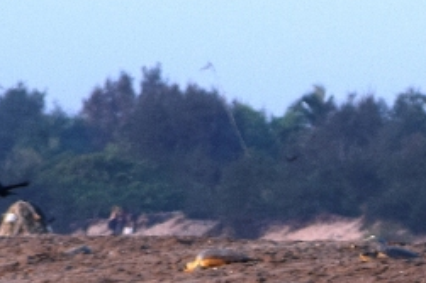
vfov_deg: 1.1
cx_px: 614
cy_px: 483
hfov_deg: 1.6
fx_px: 15302
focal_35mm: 1294
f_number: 10
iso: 400
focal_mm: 190
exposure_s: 1/250
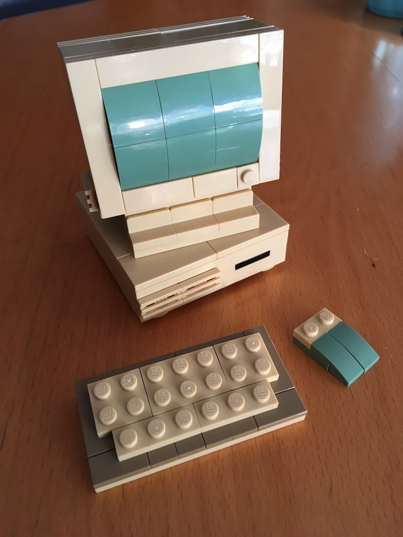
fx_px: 450
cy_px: 268
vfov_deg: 61.7
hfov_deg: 48.2
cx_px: 202
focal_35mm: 29
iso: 64
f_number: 2.2
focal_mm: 4.15
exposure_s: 1/33
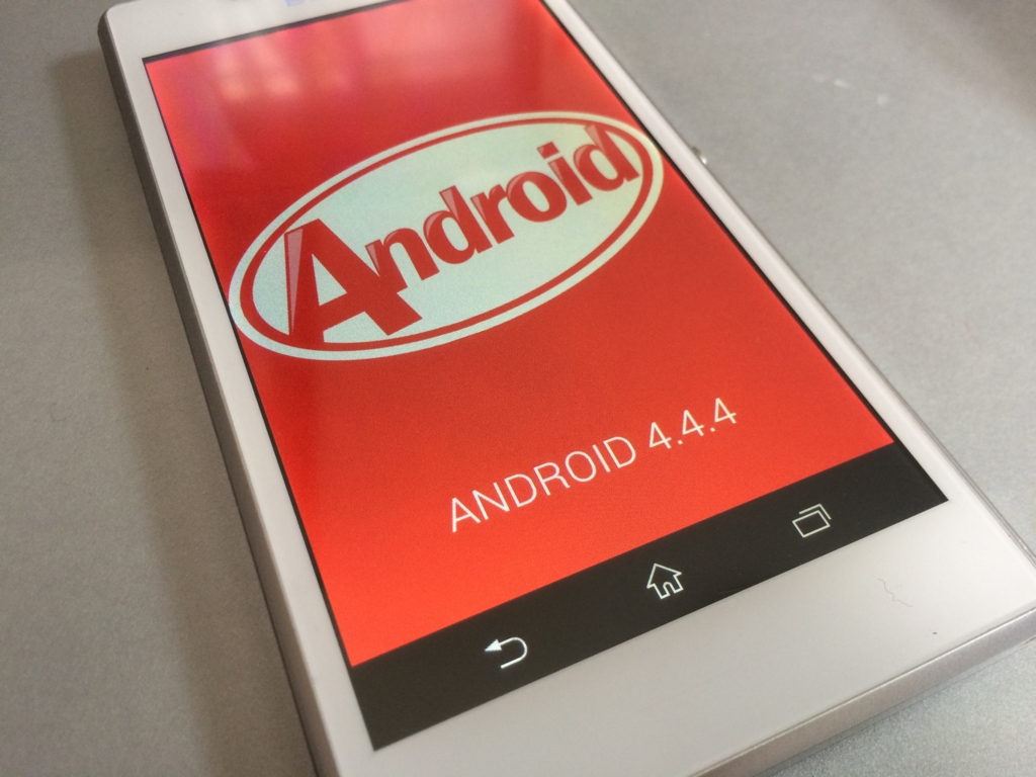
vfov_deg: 48.2
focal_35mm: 29
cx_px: 518
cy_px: 388
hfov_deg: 61.7
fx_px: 868
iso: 125
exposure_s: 1/30
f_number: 2.2
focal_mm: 4.15
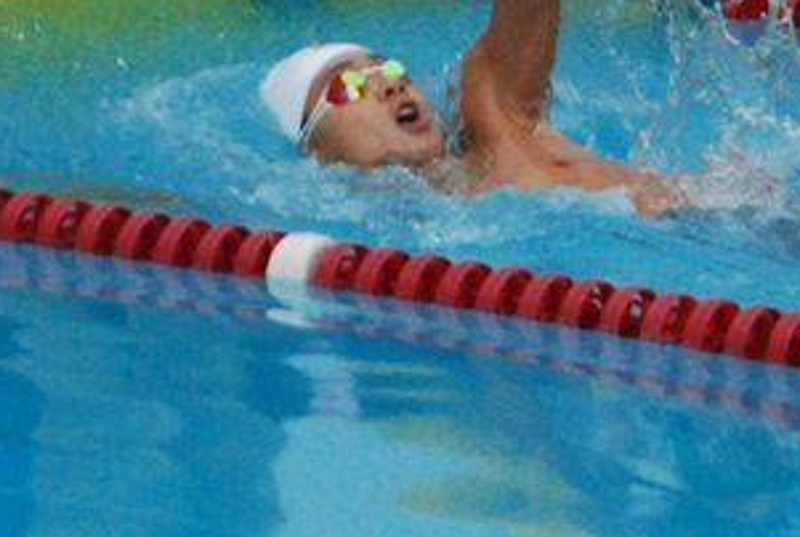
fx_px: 9307
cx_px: 816
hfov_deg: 4.9
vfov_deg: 3.3
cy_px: -86
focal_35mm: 418
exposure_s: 1/4000
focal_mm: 70
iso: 1600
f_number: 4
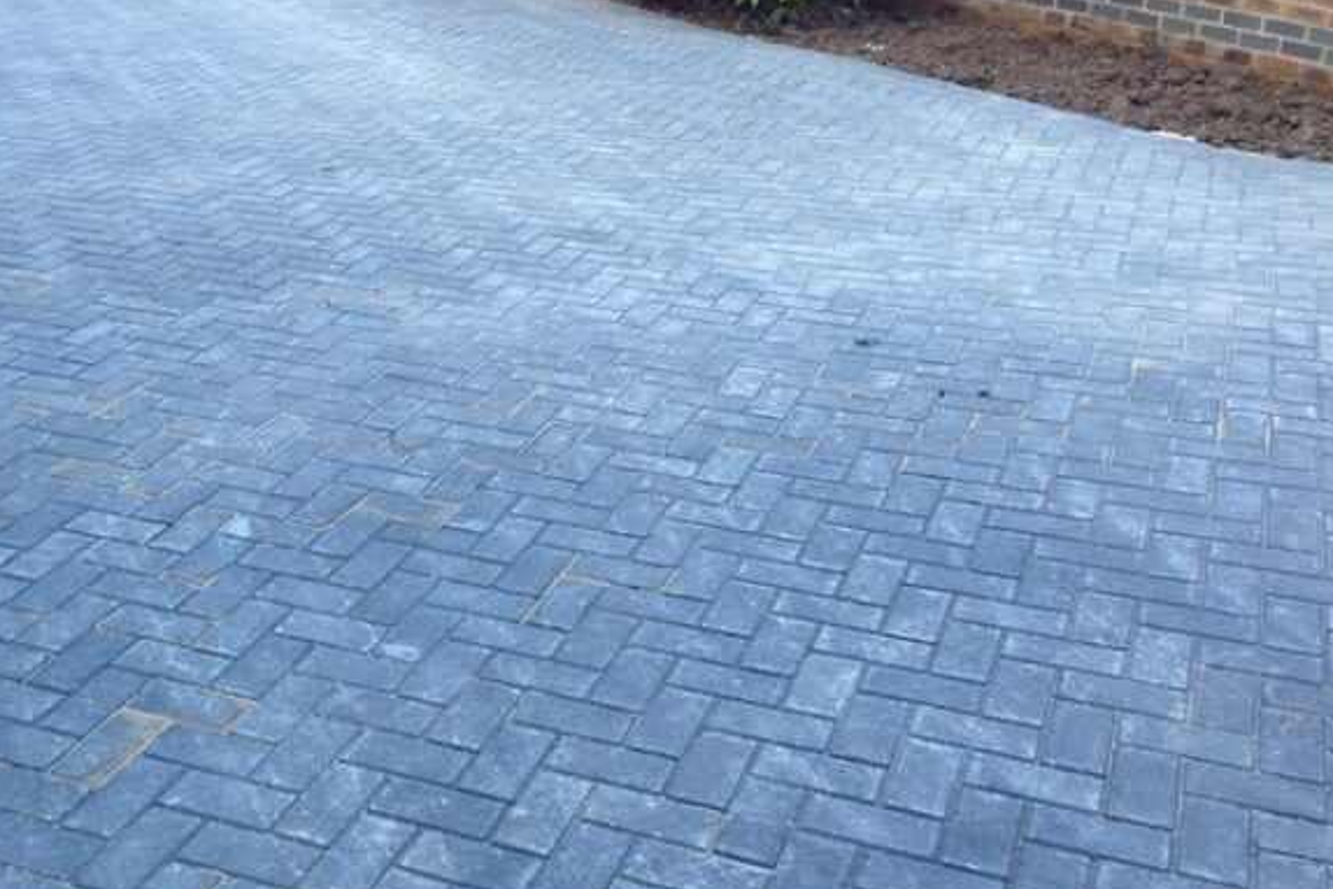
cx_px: 498
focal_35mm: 46
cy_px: 475
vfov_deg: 29.2
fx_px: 1703
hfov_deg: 42.4
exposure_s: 1/134
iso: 50
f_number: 2.4
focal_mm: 4.12
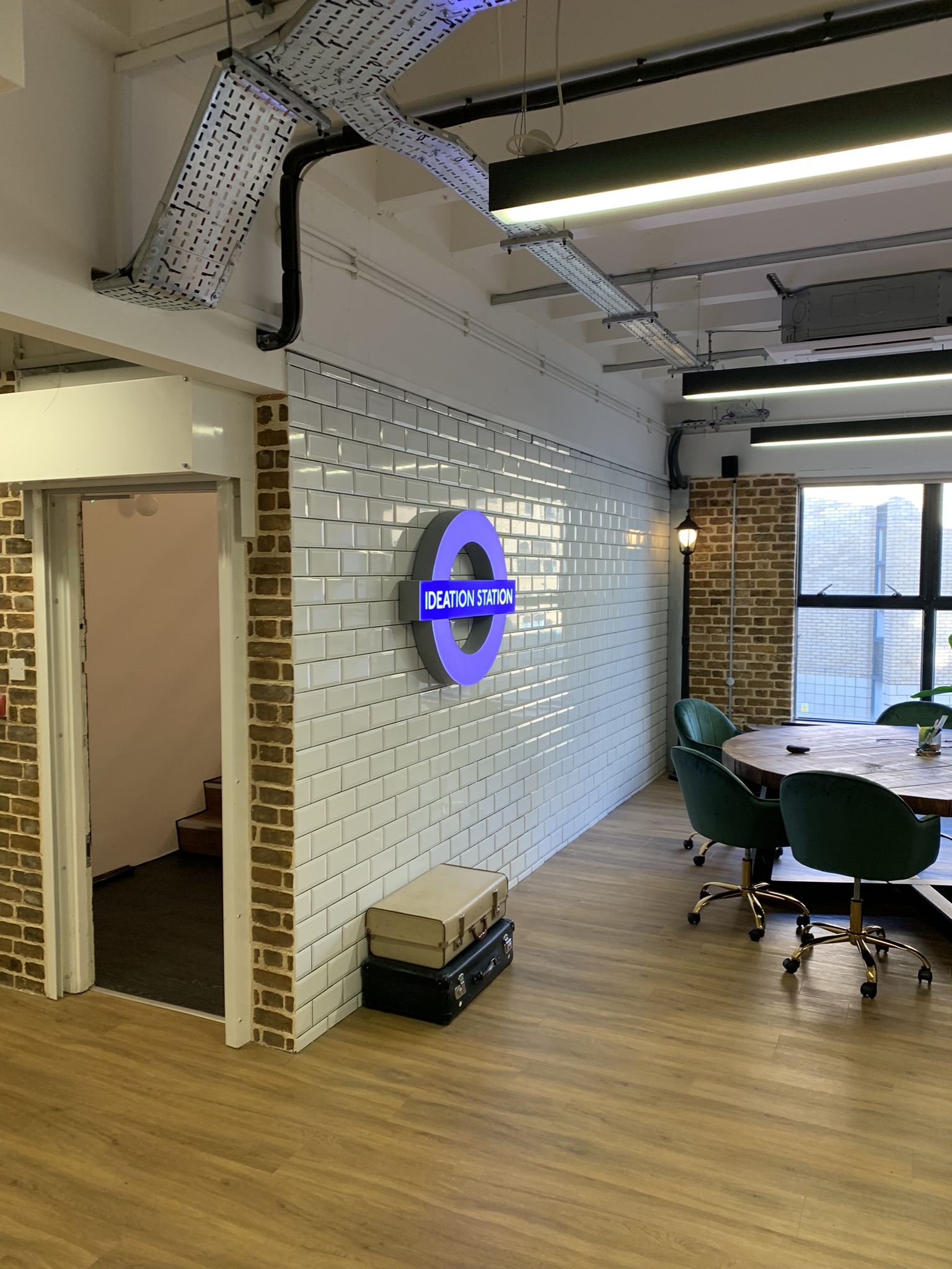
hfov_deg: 53.1
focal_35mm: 26
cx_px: 476
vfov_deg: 67.3
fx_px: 953
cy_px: 634
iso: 80
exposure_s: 1/100
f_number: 1.8
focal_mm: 4.25
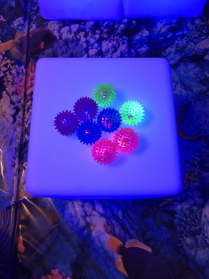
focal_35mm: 28
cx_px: 104
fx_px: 225
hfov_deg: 49.7
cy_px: 140
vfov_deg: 63.4
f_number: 1.8
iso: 40
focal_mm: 3.99
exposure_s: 1/17
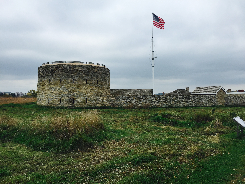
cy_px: 92
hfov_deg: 61.7
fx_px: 205
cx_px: 122
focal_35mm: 29
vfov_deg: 48.2
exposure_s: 1/791
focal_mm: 4.15
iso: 32
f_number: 2.2
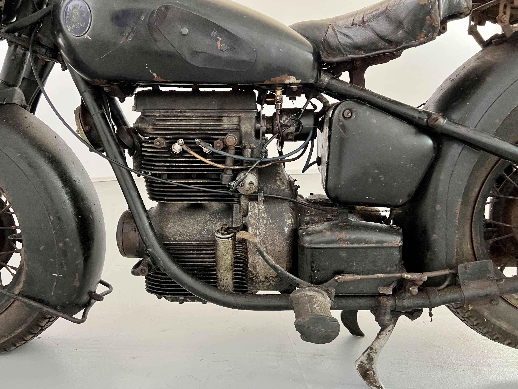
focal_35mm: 27
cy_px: 192
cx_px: 252
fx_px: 404
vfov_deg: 51.4
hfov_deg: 65.3
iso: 200
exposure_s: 1/50
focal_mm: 5.7
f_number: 1.5
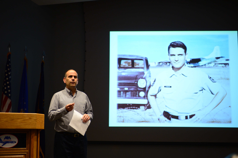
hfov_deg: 35.6
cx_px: 119
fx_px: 370
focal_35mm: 56
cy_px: 79
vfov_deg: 24.2
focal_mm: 56
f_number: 2.8
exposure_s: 1/125
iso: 2500
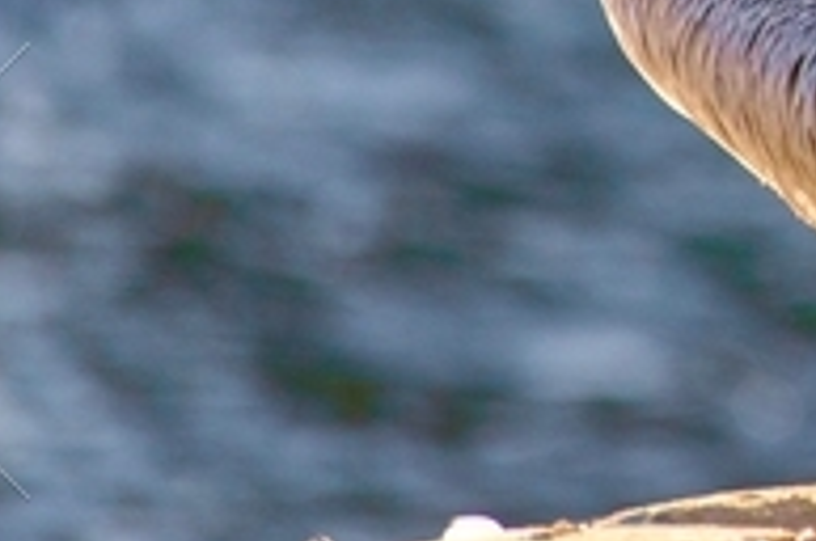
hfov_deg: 1.6
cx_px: 1049
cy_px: -167
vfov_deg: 1.1
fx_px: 29123
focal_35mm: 1287
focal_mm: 280
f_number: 5.6
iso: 2000
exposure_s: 1/2000
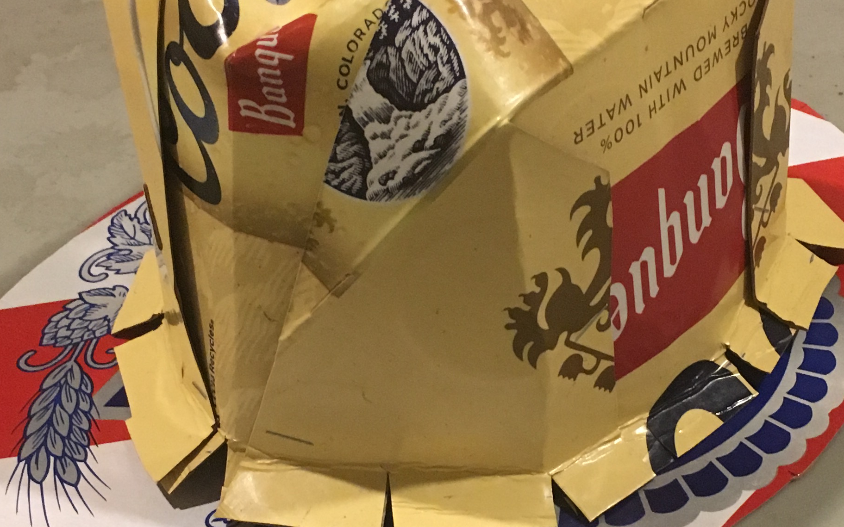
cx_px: 472
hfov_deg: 30.2
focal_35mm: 68
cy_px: 415
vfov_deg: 19.0
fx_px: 1564
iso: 200
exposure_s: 1/24
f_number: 2.2
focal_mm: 4.15
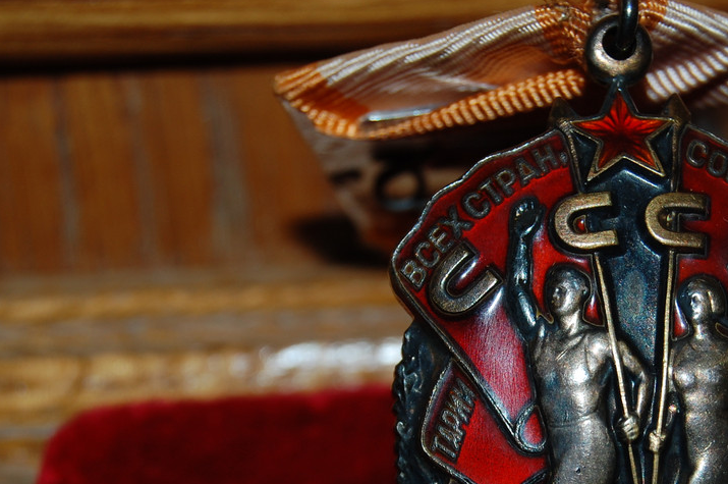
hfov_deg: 14.7
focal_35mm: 139
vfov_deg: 9.8
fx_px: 2804
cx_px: 553
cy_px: 401
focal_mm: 55
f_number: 5.6
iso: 200
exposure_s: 1/125
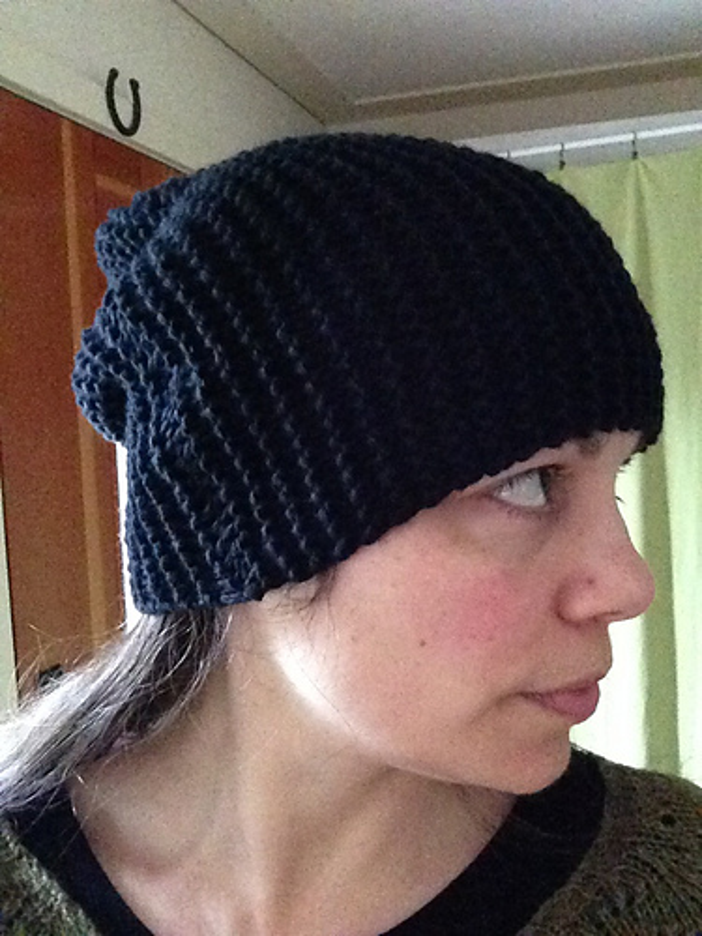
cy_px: 468
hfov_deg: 42.9
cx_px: 351
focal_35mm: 33
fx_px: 892
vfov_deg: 55.4
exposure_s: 1/15
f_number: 2.4
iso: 1600
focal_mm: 2.15
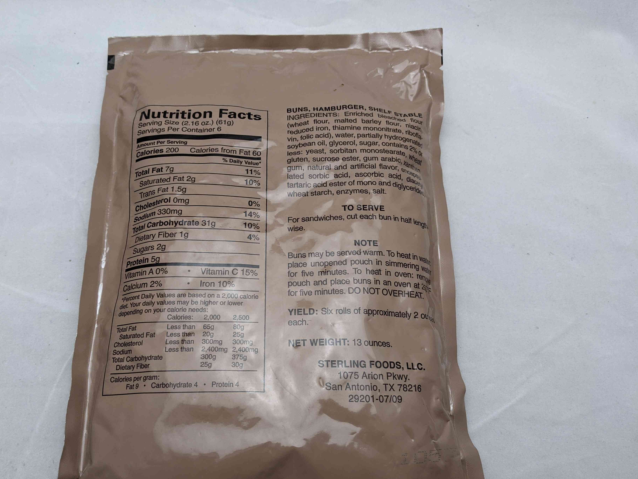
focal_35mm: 30
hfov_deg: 59.9
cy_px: 263
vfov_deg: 46.7
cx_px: 292
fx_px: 553
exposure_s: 1/120
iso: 95
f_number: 1.73
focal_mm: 4.38
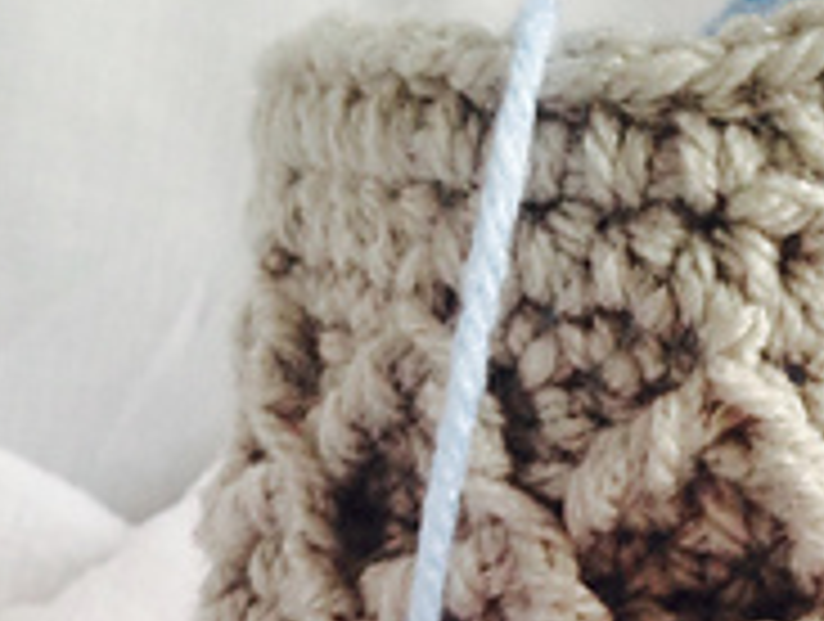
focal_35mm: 90
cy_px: 682
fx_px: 2147
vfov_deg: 16.0
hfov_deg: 21.5
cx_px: 621
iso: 125
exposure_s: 1/20
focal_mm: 4.12
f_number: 2.4
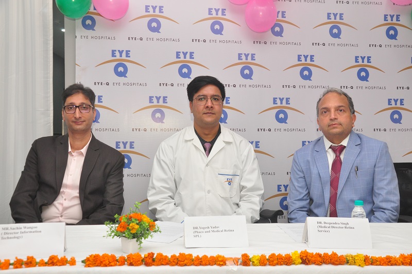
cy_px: 137
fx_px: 429
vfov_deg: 35.4
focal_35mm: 38
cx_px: 206
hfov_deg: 51.3
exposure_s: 1/125
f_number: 6.3
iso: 800
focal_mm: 25
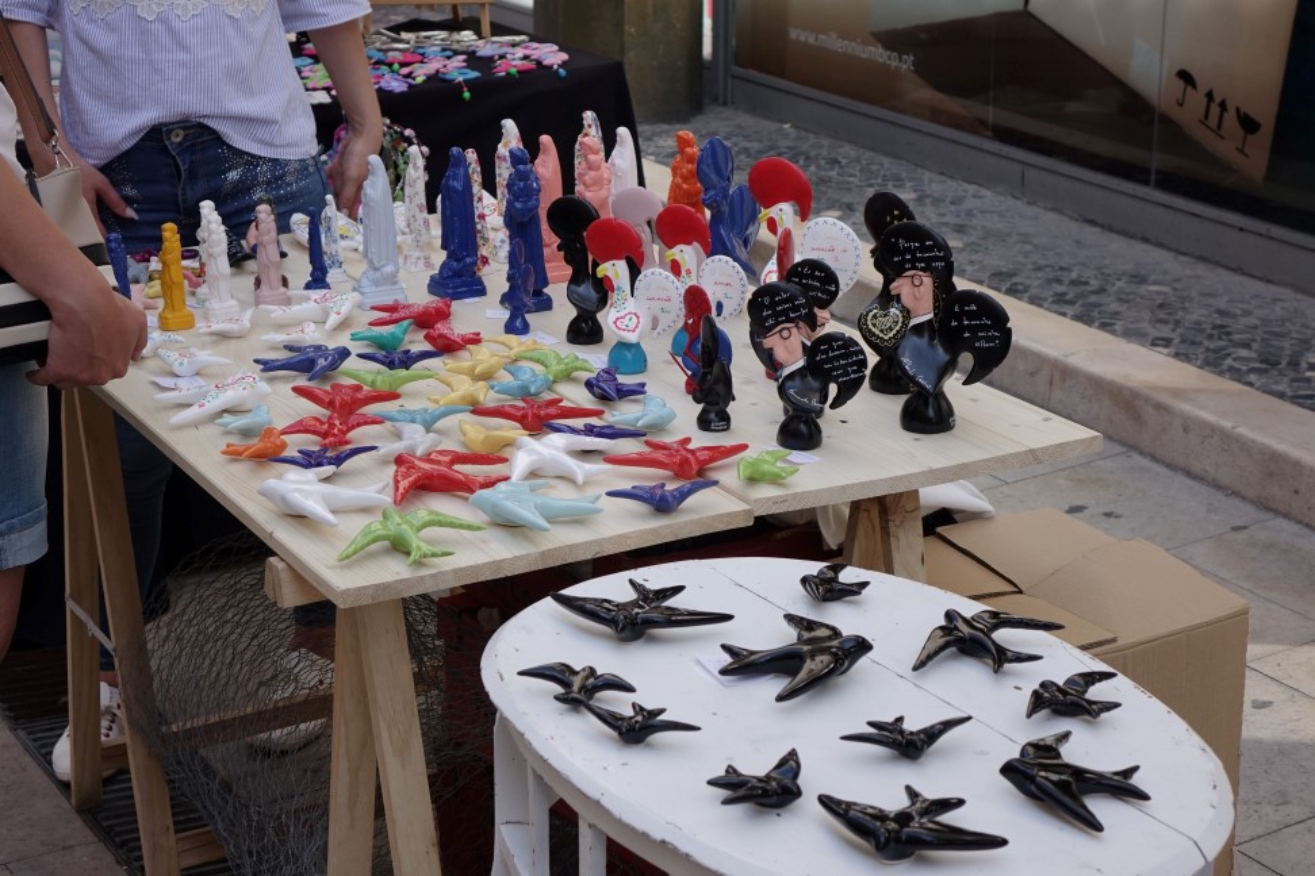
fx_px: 2411
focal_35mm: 66
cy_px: 438
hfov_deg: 30.5
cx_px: 658
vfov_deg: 20.6
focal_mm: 24.28
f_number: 4
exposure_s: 1/320
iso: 100
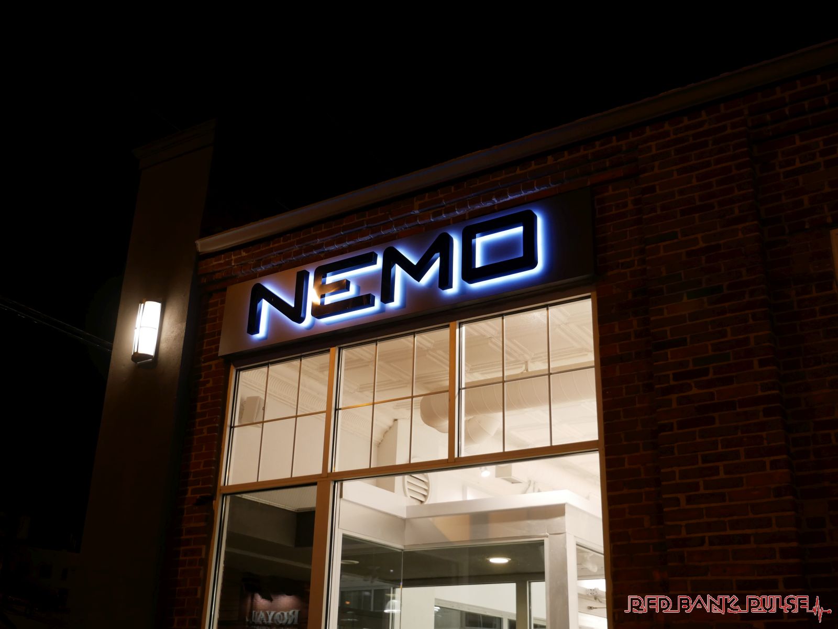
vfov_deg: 36.0
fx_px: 969
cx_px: 419
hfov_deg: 46.8
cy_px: 314
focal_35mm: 40
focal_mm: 20
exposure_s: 1/40
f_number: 2.8
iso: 800
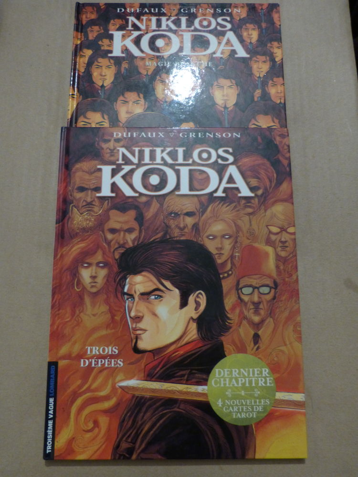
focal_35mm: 25
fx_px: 345
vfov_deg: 69.4
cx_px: 179
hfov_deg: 54.9
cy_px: 238
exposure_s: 1/6
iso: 400
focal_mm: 4.5
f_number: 2.8
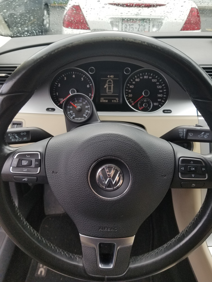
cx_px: 106
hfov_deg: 53.1
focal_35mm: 26
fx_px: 212
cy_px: 141
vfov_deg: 67.3
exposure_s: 1/315
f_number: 1.7
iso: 50
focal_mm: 4.25
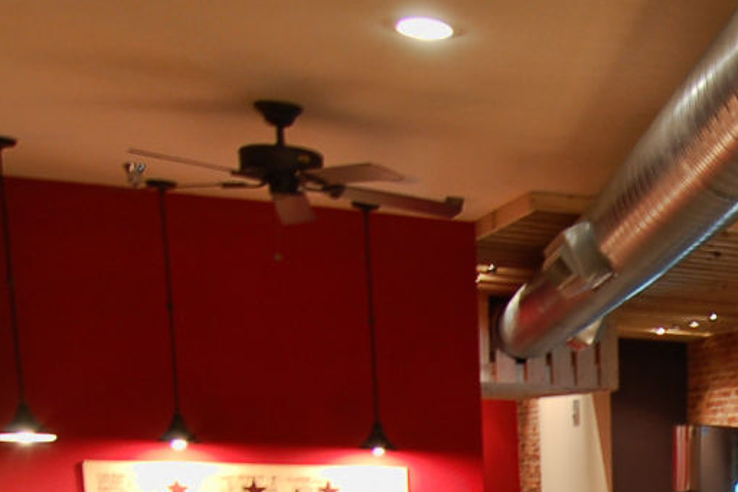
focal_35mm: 66
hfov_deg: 26.7
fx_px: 1352
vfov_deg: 18.0
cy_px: 768
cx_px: 912
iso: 200
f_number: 4.5
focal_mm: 11
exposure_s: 1/4
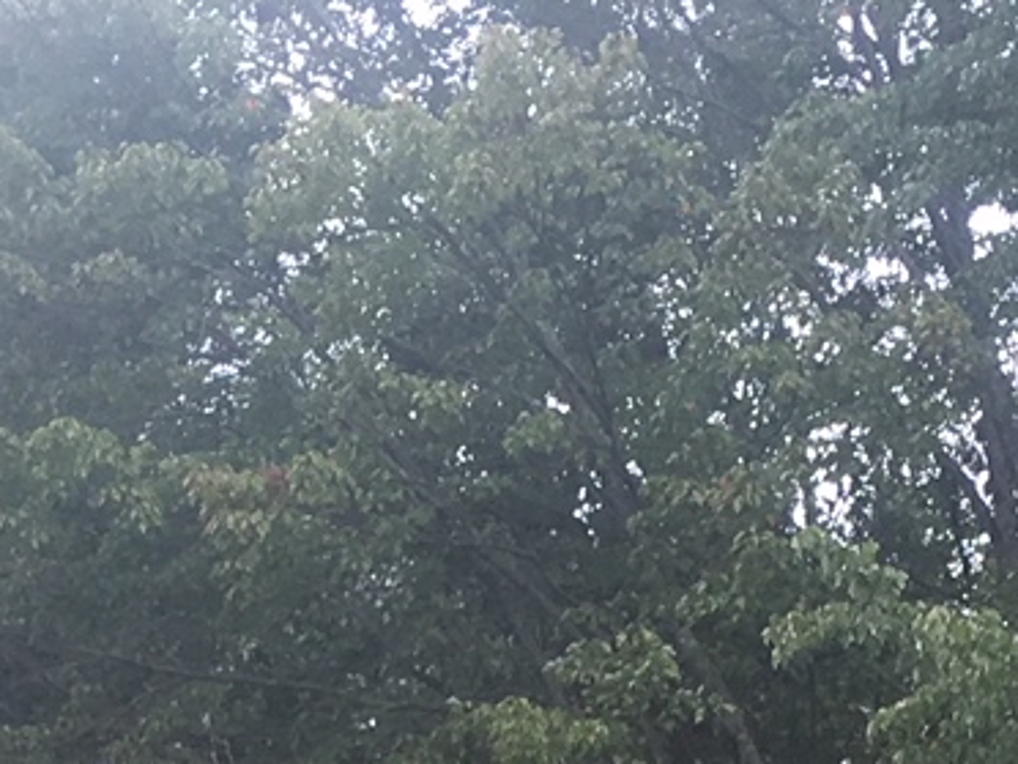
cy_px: 1933
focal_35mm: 157
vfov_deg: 8.5
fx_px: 4617
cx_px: 293
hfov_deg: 12.6
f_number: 2.2
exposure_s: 1/160
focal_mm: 4.15
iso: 25
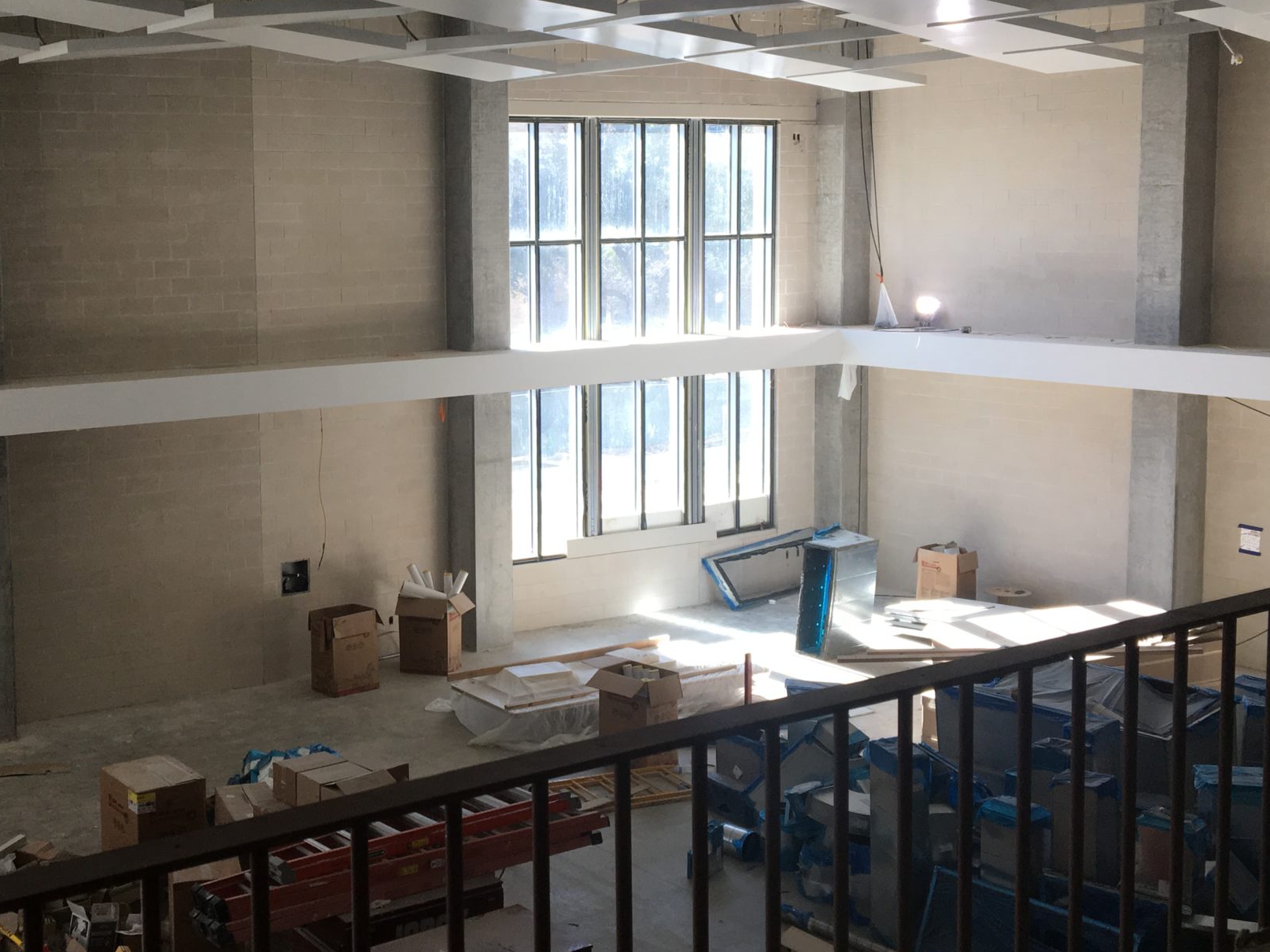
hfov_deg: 40.6
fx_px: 1687
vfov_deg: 31.4
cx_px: 393
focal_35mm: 46
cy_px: 371
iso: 40
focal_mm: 4.15
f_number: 2.2
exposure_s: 1/120
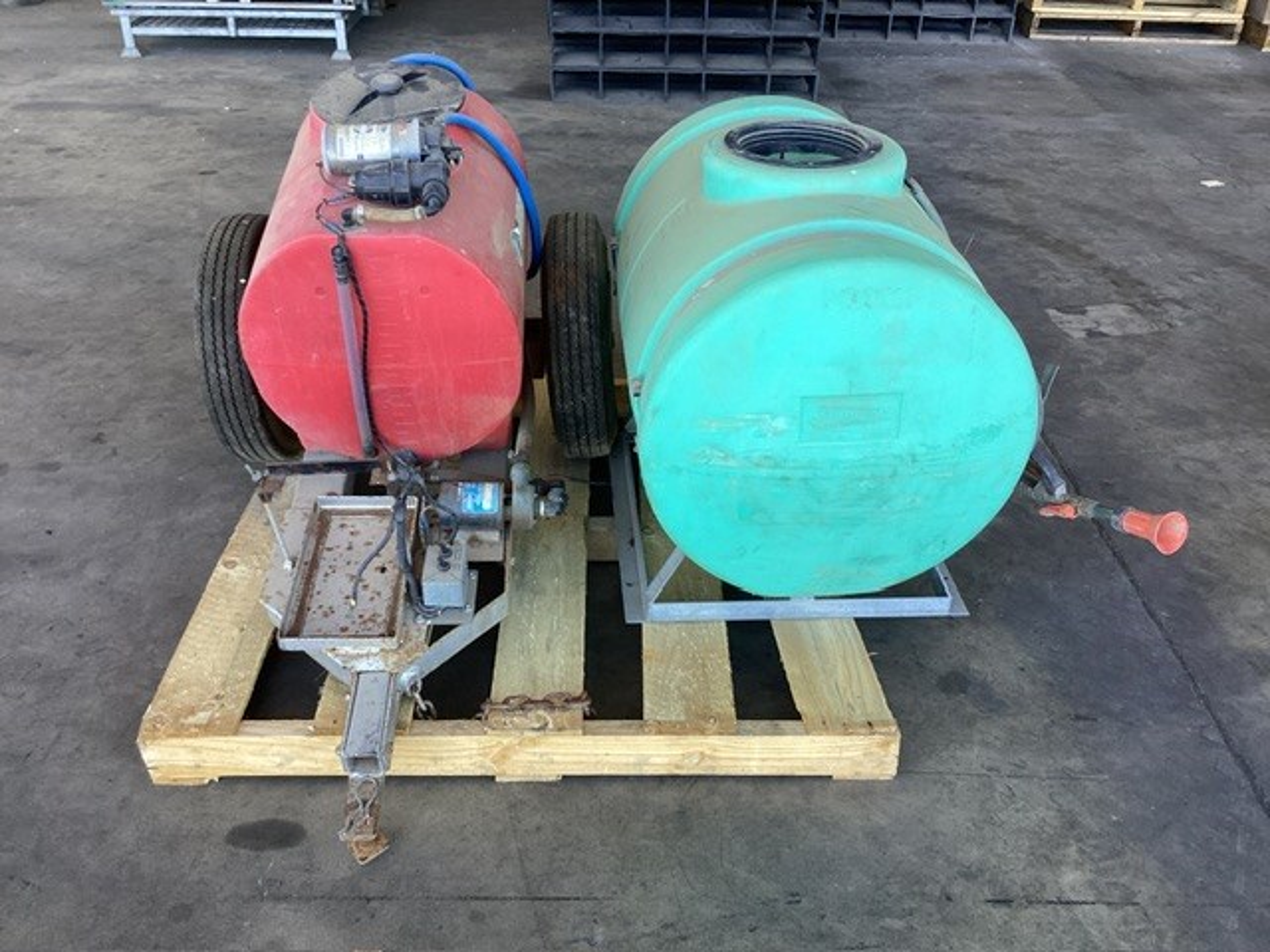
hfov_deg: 58.4
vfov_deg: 45.4
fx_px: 1137
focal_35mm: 31
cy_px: 476
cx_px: 635
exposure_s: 1/100
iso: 40
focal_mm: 3.3
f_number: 2.4
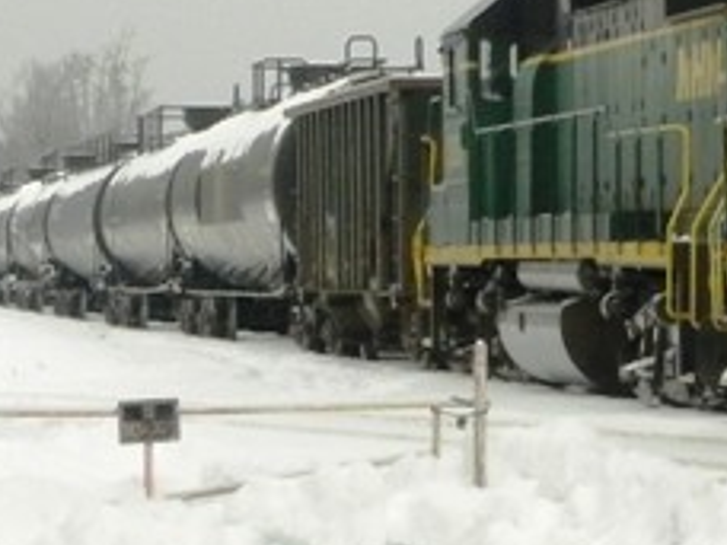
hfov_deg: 8.4
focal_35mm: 232
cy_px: 169
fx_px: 4872
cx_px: 998
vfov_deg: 6.4
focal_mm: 11.8
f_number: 6.3
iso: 400
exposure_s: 1/500
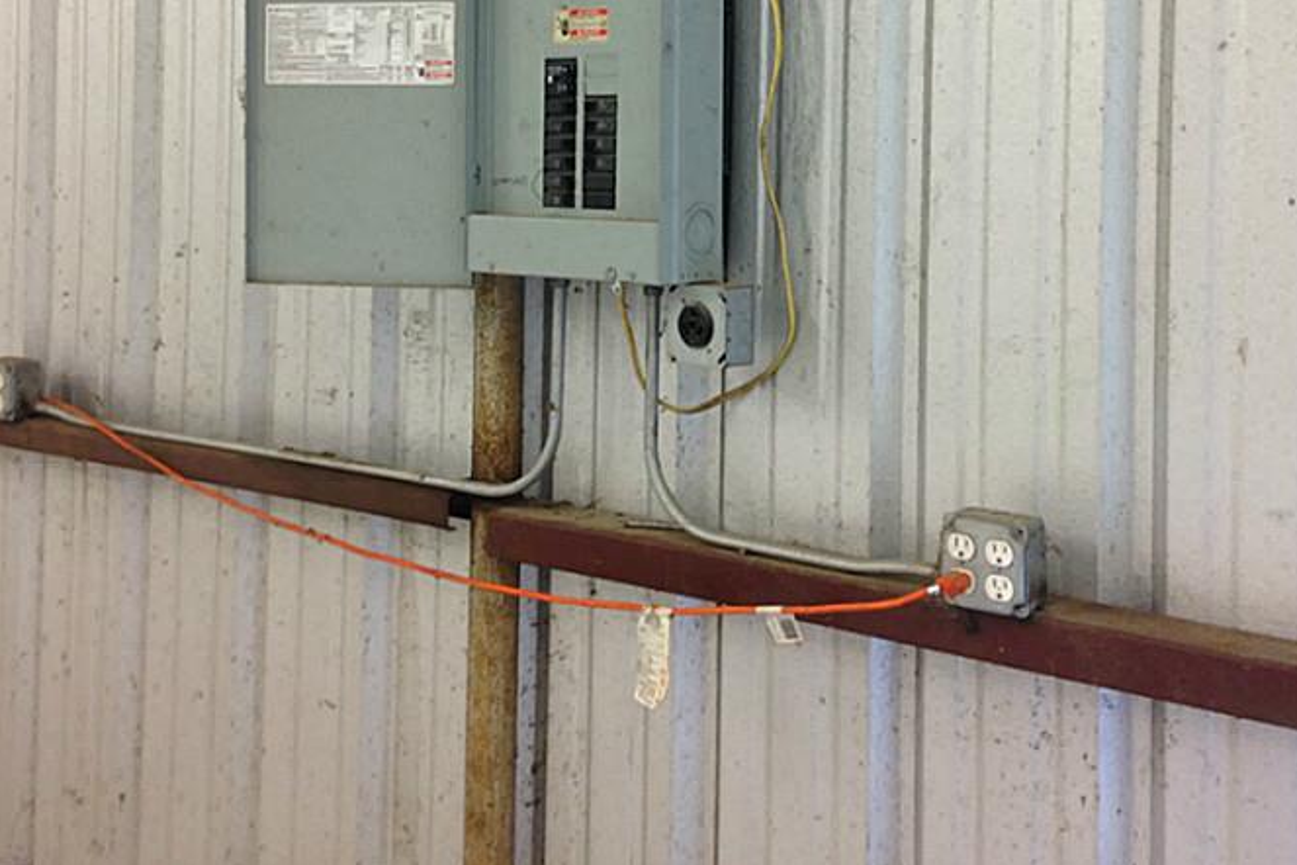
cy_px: 123
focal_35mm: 53
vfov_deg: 24.9
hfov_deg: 37.5
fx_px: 1909
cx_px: 622
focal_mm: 4.12
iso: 100
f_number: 2.4
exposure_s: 1/20
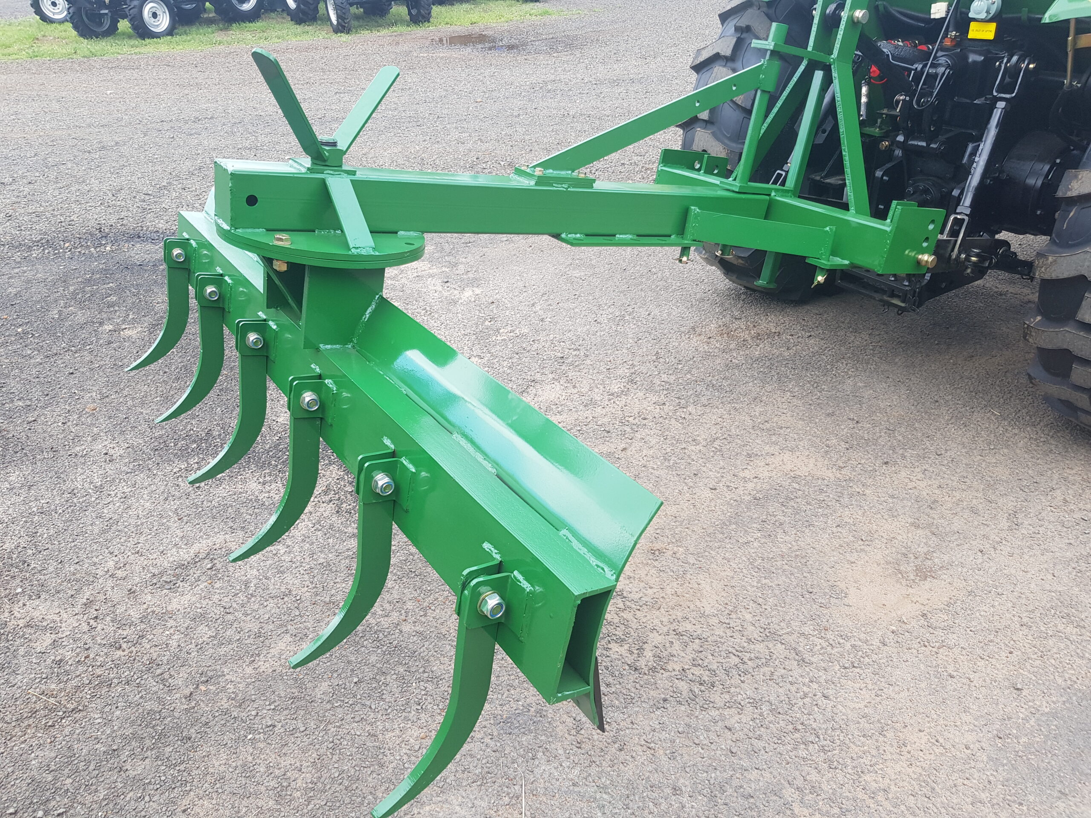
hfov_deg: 67.3
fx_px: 819
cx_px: 546
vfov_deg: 53.1
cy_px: 409
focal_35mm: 26
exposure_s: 1/237
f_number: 1.7
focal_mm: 4.3
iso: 40
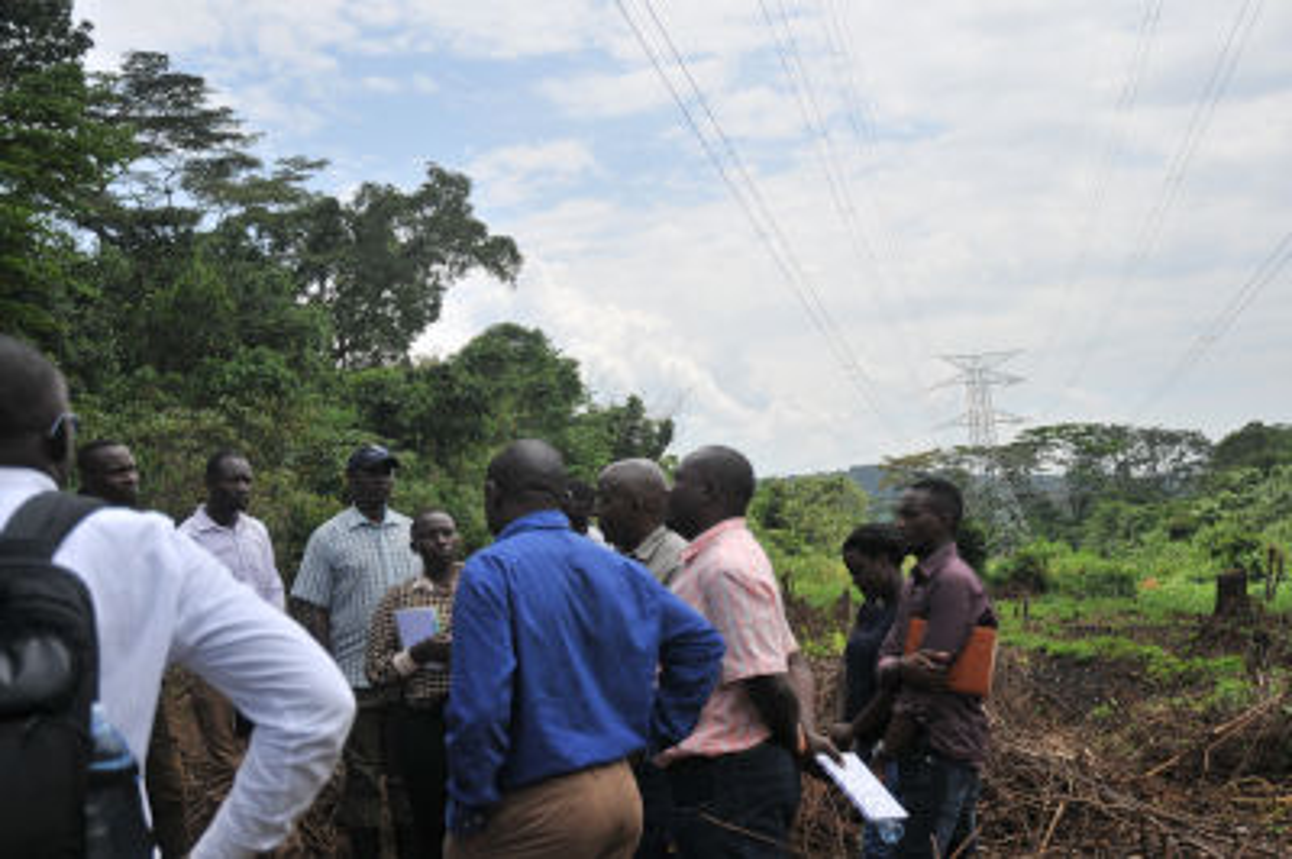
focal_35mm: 40
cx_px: 646
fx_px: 1452
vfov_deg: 33.0
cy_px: 430
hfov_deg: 48.0
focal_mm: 27
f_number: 3.8
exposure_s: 1/1600
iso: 200
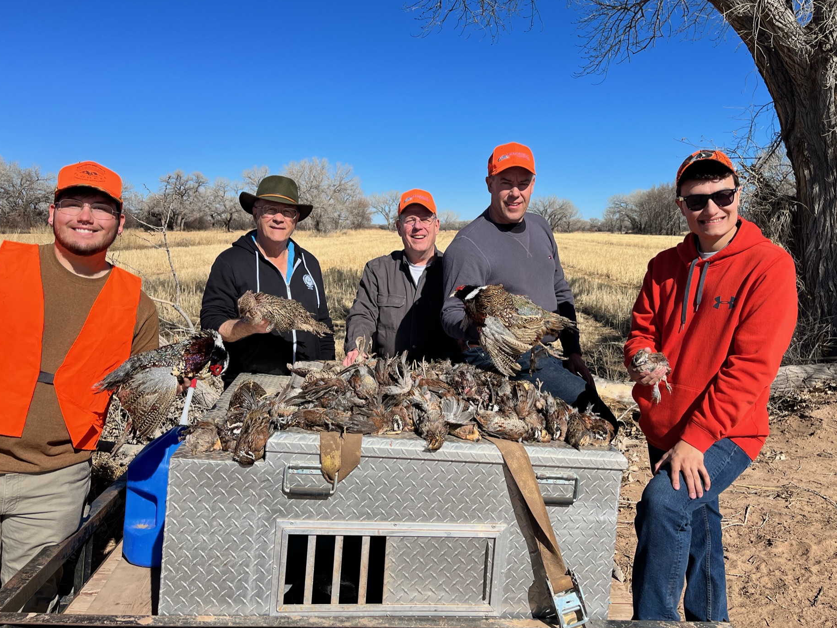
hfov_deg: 61.6
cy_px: 308
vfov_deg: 48.2
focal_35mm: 29
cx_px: 454
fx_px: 701
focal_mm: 5.1
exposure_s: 1/4854
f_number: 1.6
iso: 50
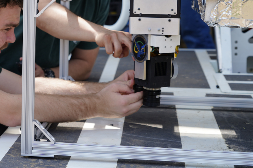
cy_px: 31
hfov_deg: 18.7
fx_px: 759
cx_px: 46
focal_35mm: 108
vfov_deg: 12.6
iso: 100
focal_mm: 66
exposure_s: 1/160
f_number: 6.3
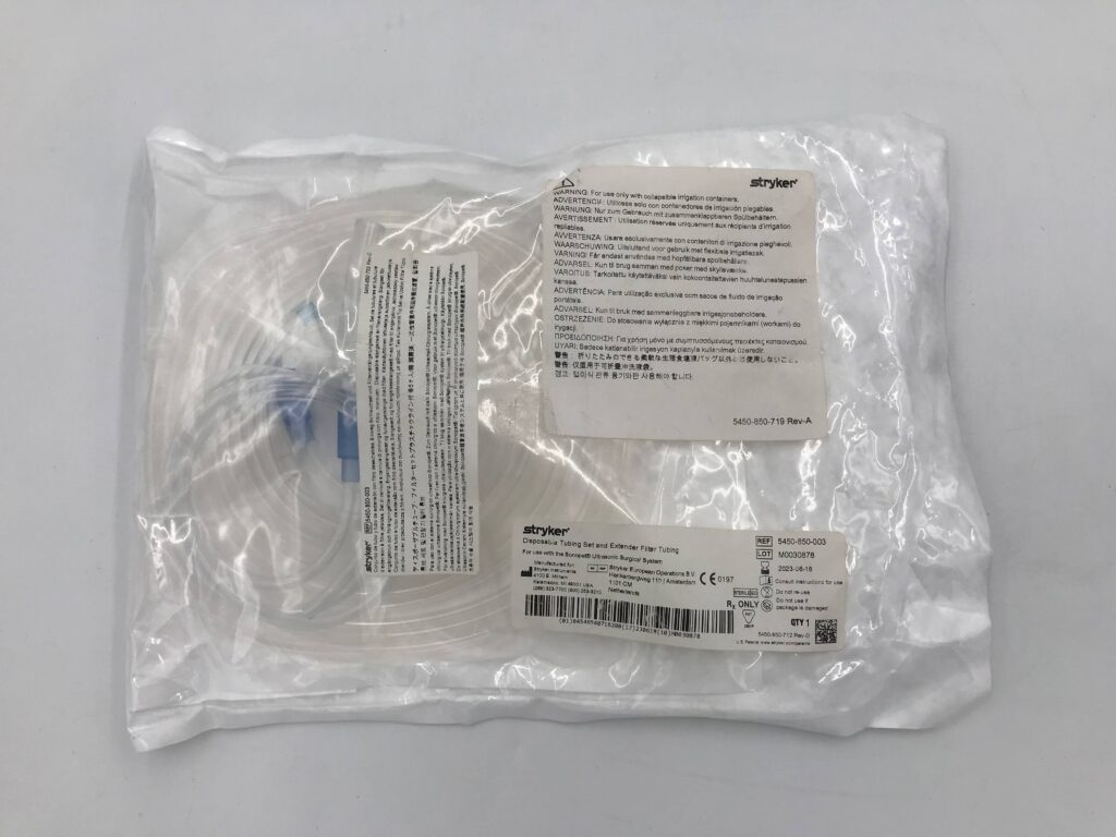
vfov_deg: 49.7
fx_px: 903
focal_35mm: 28
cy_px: 418
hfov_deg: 63.4
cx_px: 558
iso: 20
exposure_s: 1/275
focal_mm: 3.99
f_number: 1.8
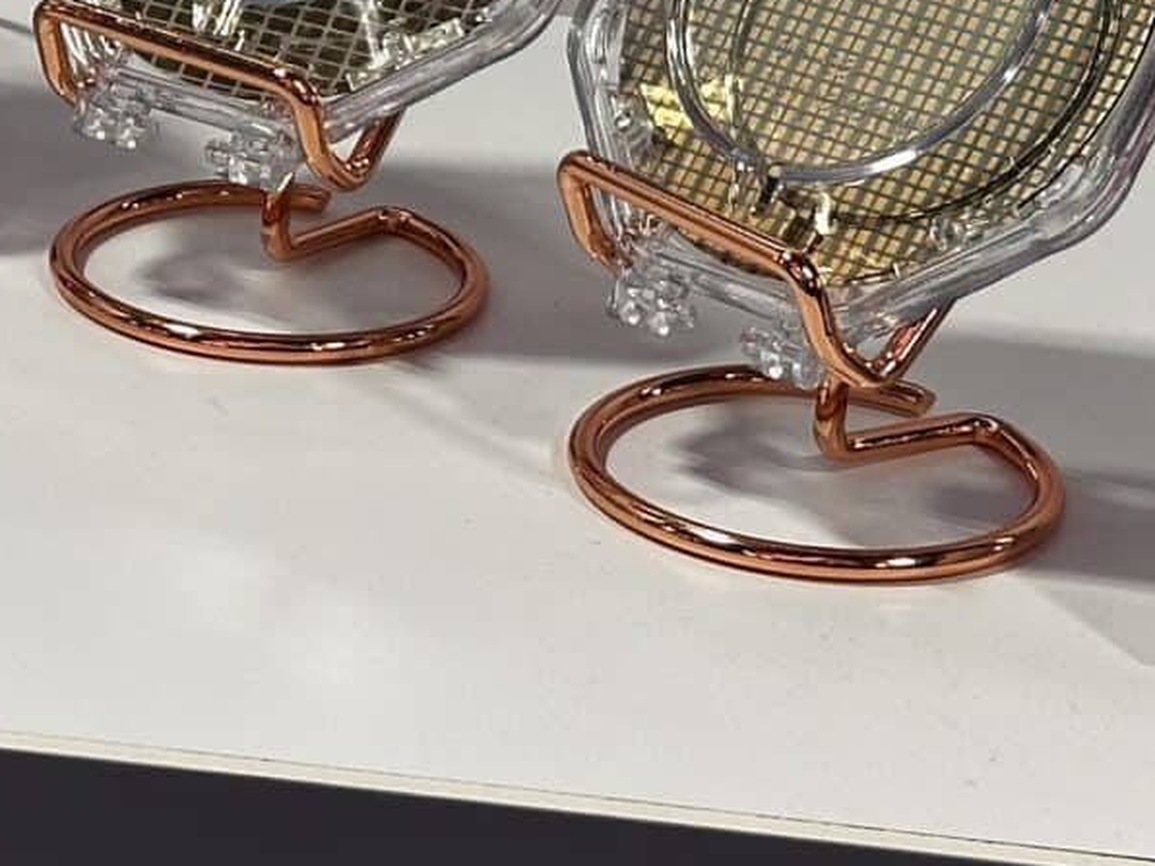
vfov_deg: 8.9
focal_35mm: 165
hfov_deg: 11.6
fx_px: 5505
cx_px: -484
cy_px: -122
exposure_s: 1/61
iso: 64
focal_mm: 6.86
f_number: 1.78
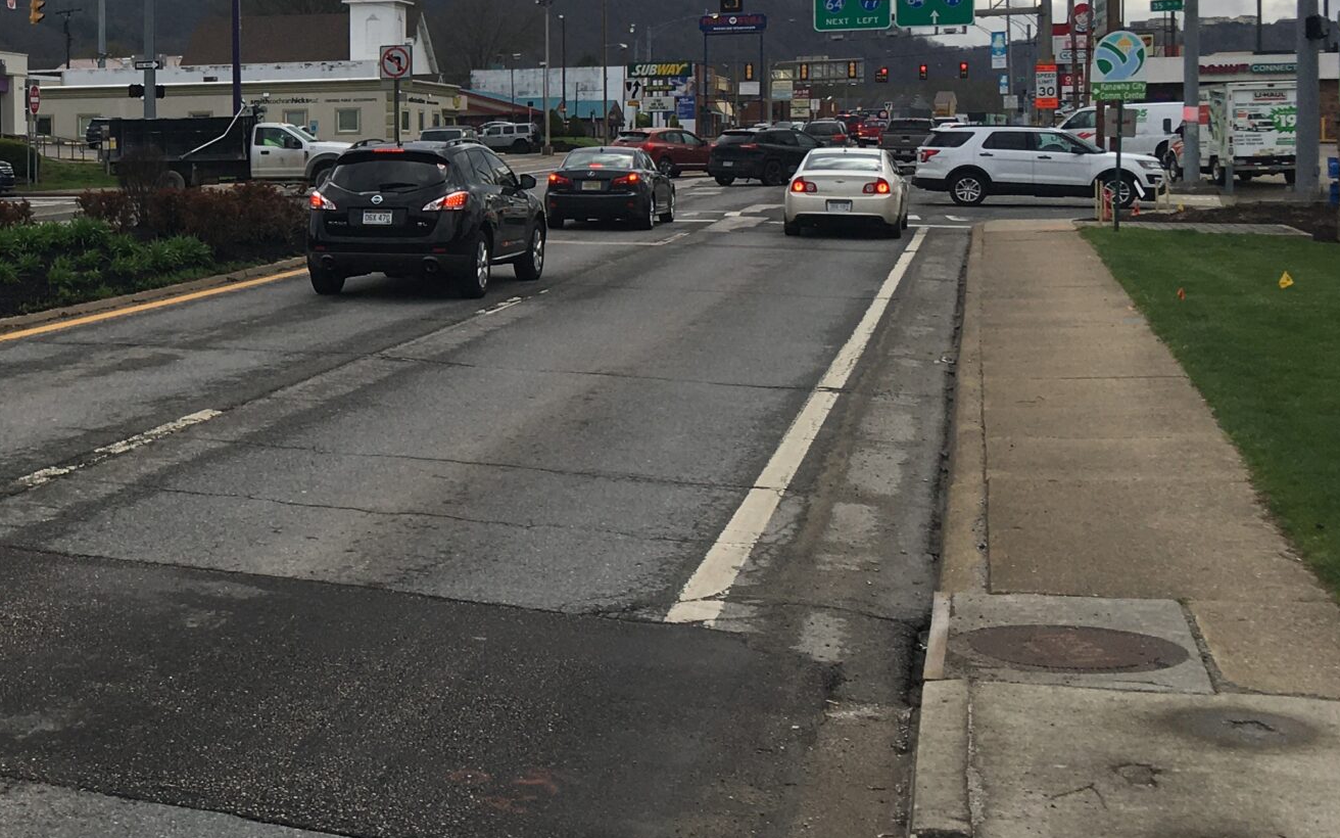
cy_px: 213
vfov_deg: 21.5
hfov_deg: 32.1
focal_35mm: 60
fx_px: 2191
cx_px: 94
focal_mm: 4.15
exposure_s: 1/1241
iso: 25
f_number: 2.2
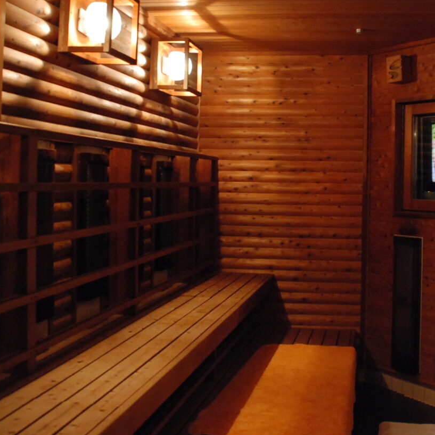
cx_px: 330
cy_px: 179
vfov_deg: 39.9
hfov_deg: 38.9
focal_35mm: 42
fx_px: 597
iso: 1600
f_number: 3.5
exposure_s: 1/20
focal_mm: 18
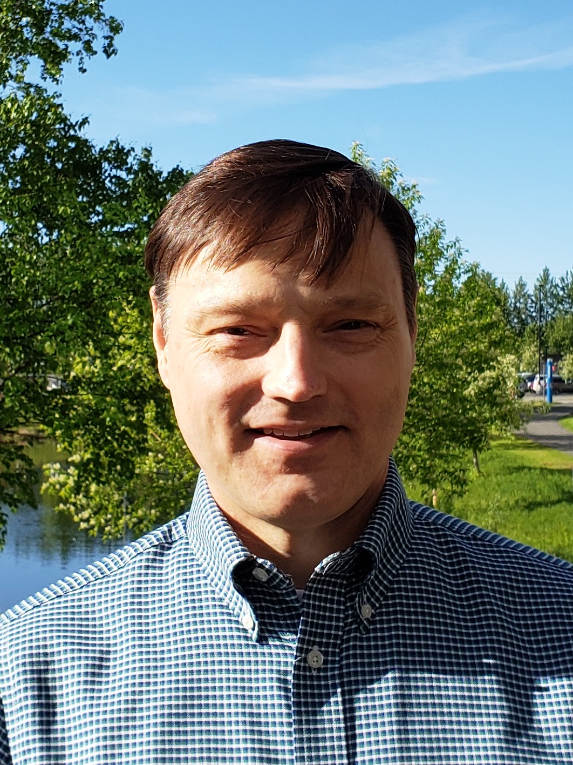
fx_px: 574
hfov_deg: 53.1
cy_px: 382
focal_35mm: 26
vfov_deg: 67.3
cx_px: 286
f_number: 2.4
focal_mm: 4.3
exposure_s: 1/1099
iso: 50
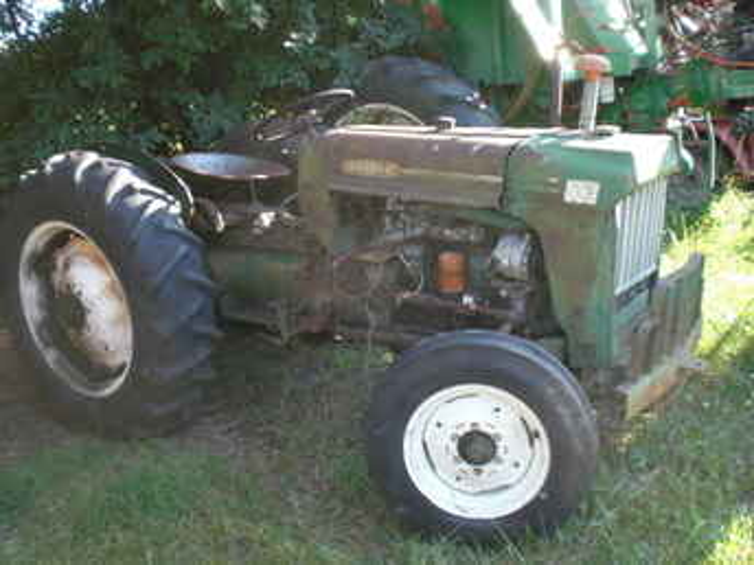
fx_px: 828
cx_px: 377
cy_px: 282
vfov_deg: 37.7
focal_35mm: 38
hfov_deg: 49.0
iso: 100
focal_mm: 6.3
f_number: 3.1
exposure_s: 1/80
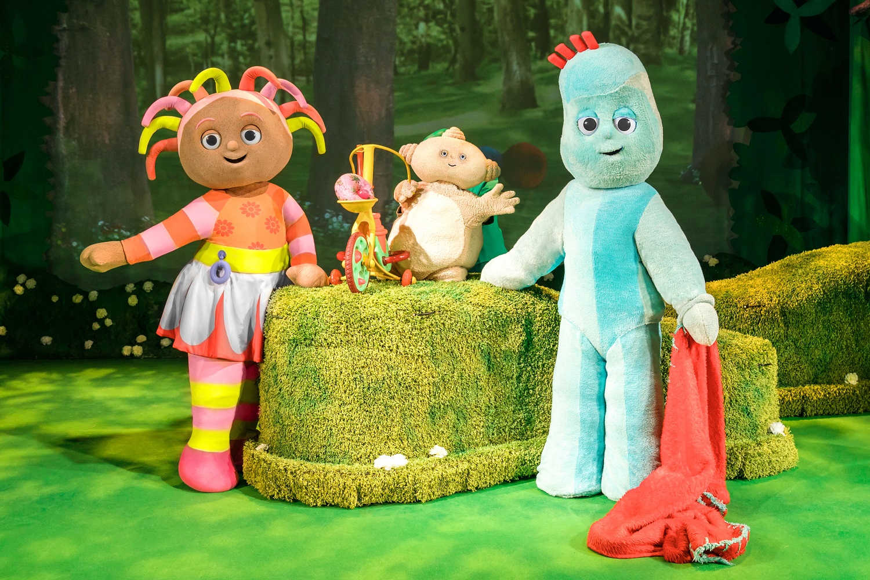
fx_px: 725
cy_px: 290
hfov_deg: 61.9
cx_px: 435
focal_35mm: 30
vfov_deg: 43.6
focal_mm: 30
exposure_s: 1/80
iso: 1250
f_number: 5.6
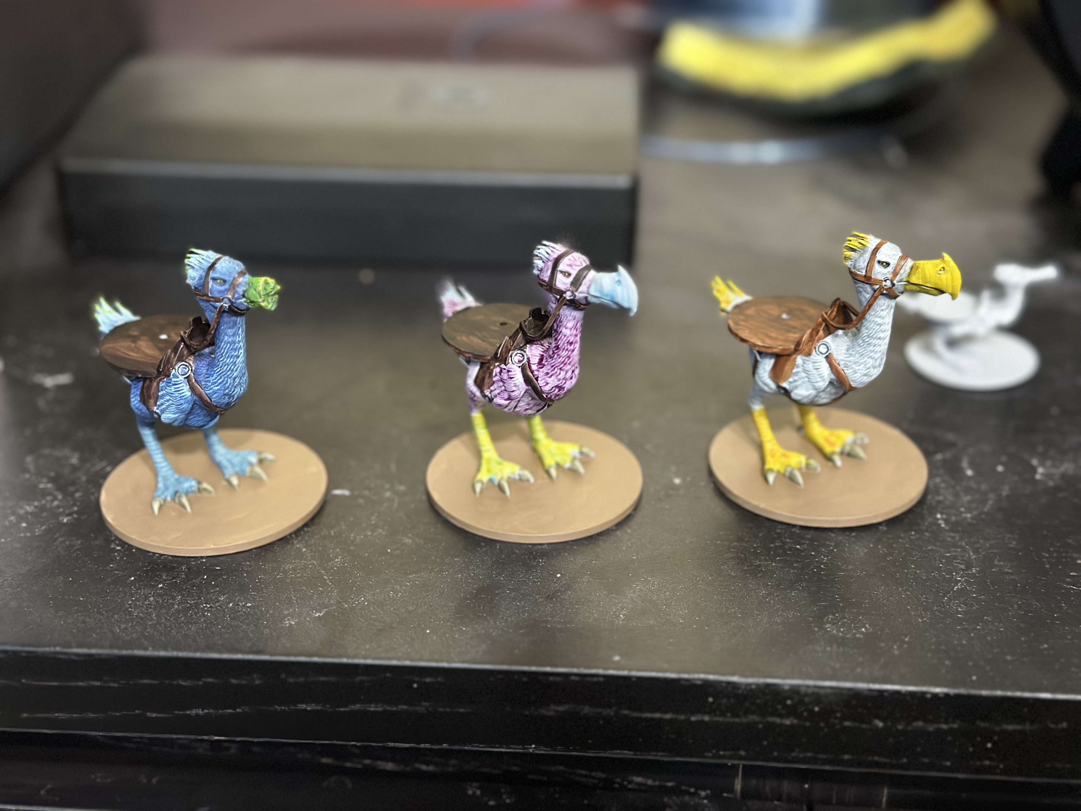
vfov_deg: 30.3
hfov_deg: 39.7
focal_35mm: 48
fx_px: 1499
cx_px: 540
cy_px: 406
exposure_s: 1/30
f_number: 1.78
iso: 800
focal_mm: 6.86
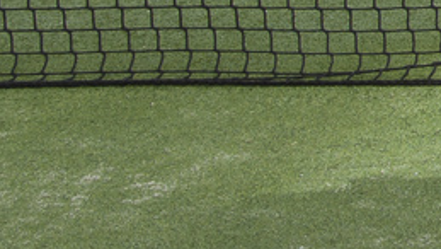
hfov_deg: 7.5
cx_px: 1401
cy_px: -496
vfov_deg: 4.7
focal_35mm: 246
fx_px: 2878
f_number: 4
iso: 100
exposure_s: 1/250
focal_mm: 24
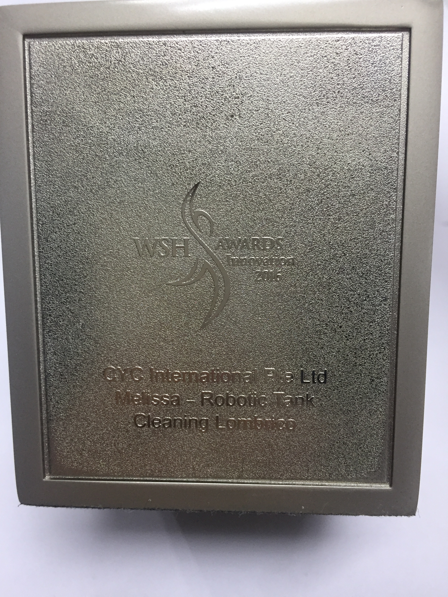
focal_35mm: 29
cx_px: 224
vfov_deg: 61.7
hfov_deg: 48.2
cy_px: 298
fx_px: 500
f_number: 2.2
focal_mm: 4.15
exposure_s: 1/33
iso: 80
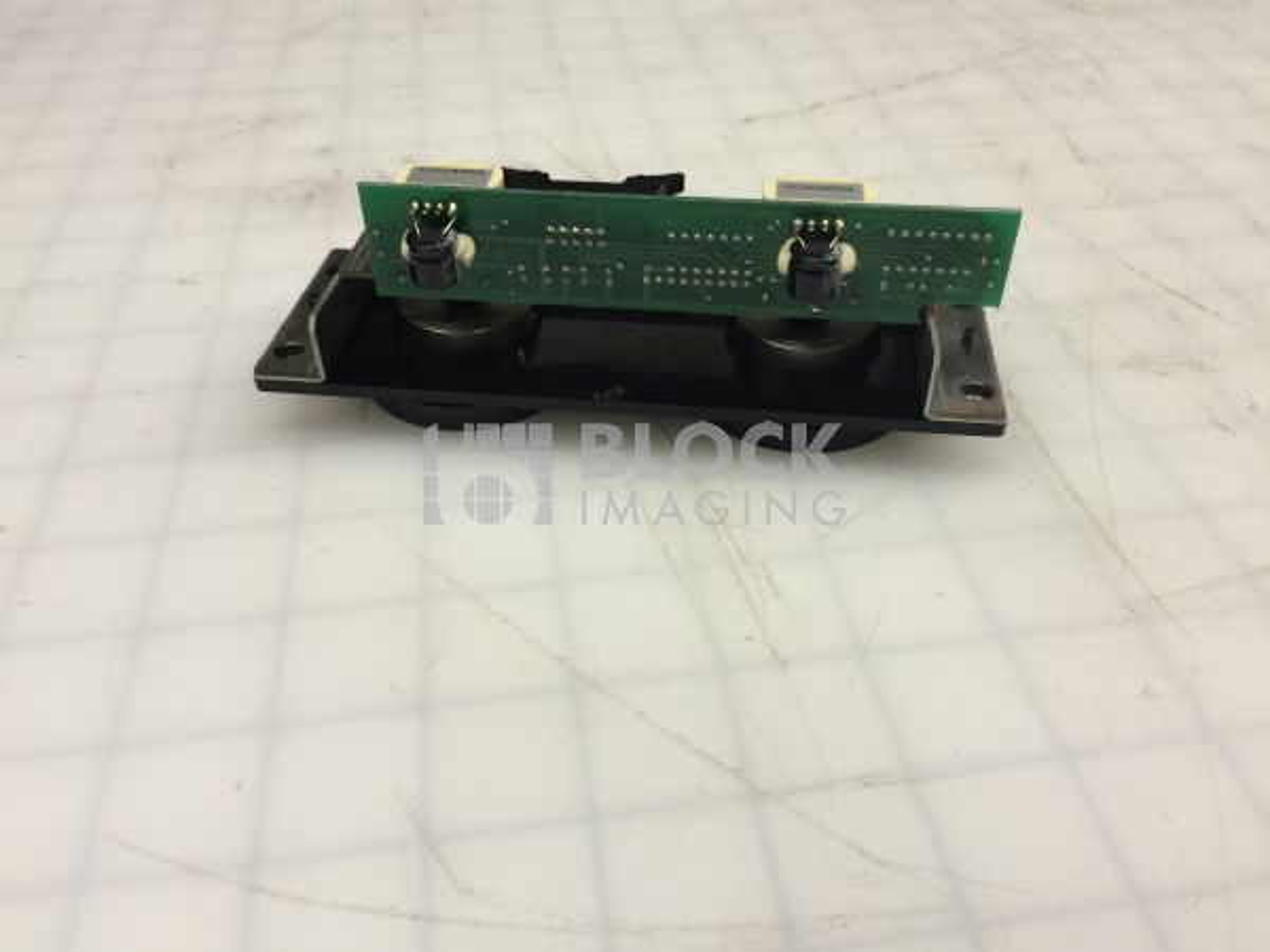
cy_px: 476
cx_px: 635
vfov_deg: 48.2
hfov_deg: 61.7
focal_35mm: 29
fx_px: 1064
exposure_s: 1/30
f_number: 2.2
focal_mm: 4.15
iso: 40
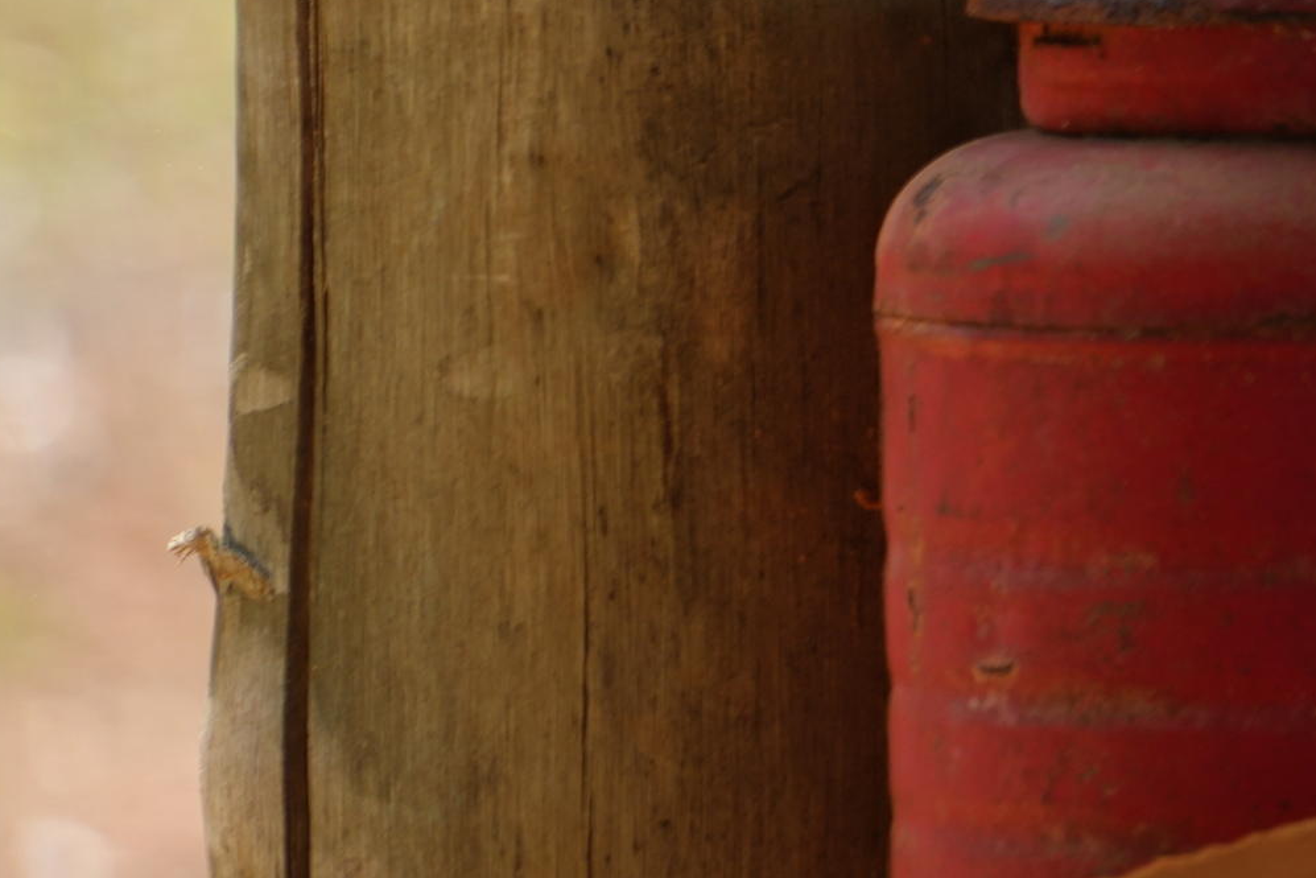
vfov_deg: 1.8
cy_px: 259
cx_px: 3094
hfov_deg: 2.7
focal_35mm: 752
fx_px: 27492
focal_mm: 150
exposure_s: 1/320
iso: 100
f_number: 4.5
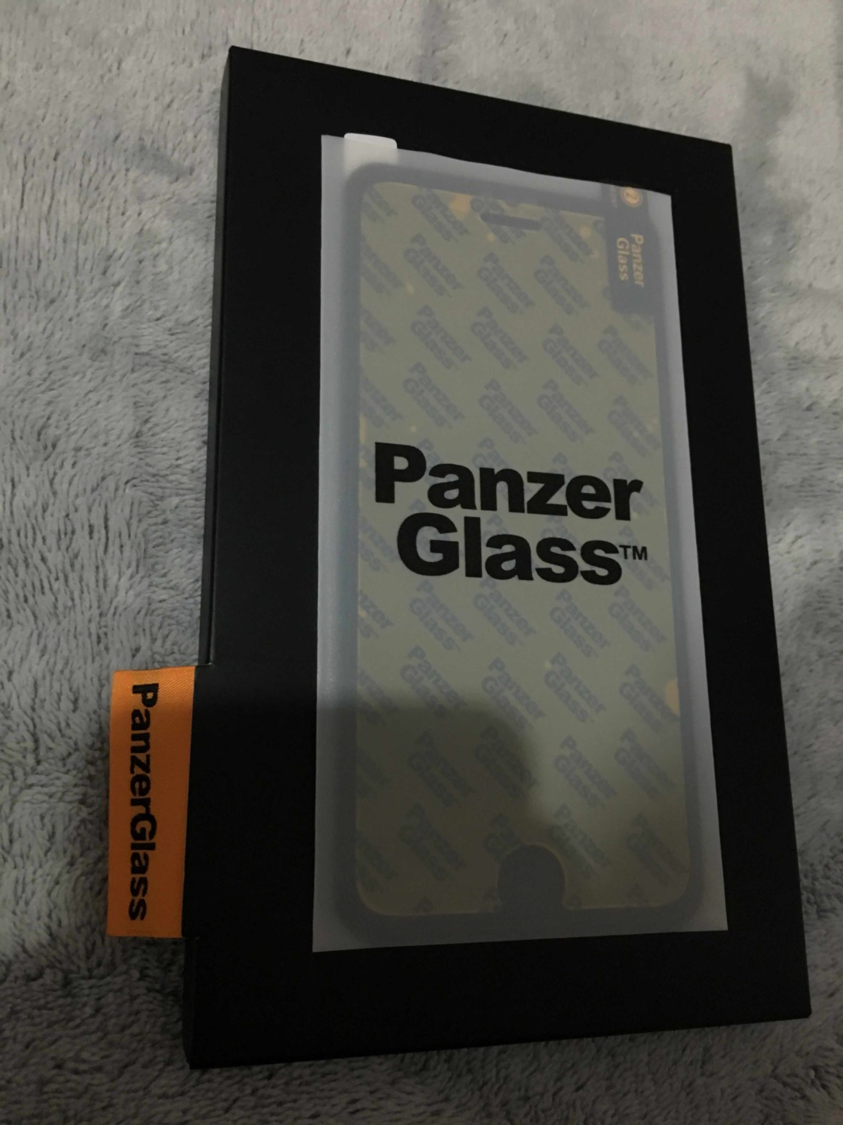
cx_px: 422
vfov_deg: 61.7
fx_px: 942
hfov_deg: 48.2
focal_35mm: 29
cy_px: 562
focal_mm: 4.15
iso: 200
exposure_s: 1/20
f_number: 2.2
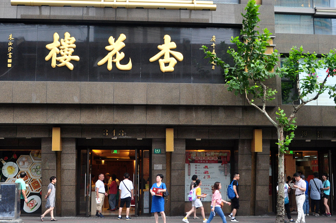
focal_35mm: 45
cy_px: 110
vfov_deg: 29.8
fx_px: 420
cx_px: 162
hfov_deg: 43.6
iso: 800
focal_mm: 26
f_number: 8
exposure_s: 1/80
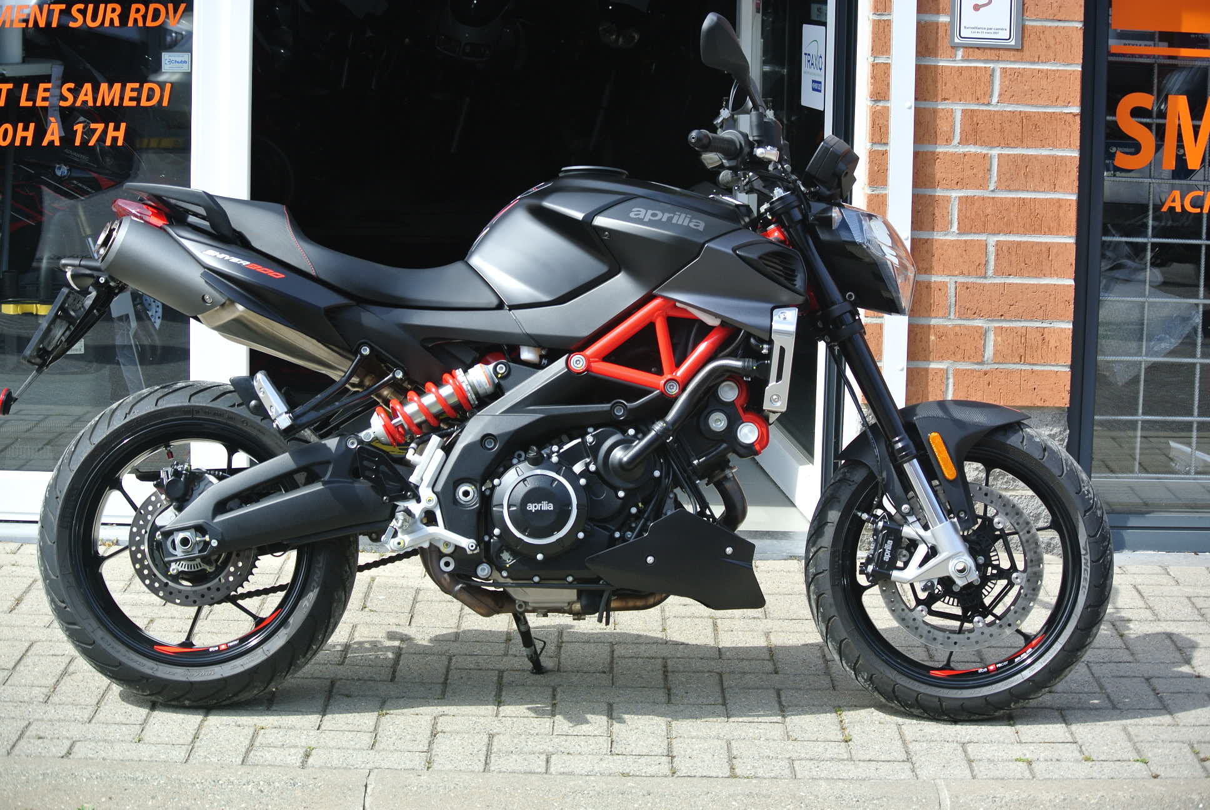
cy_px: 405
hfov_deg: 25.0
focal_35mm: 81
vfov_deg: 16.9
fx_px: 2726
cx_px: 605
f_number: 4
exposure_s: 1/320
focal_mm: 30
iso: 100
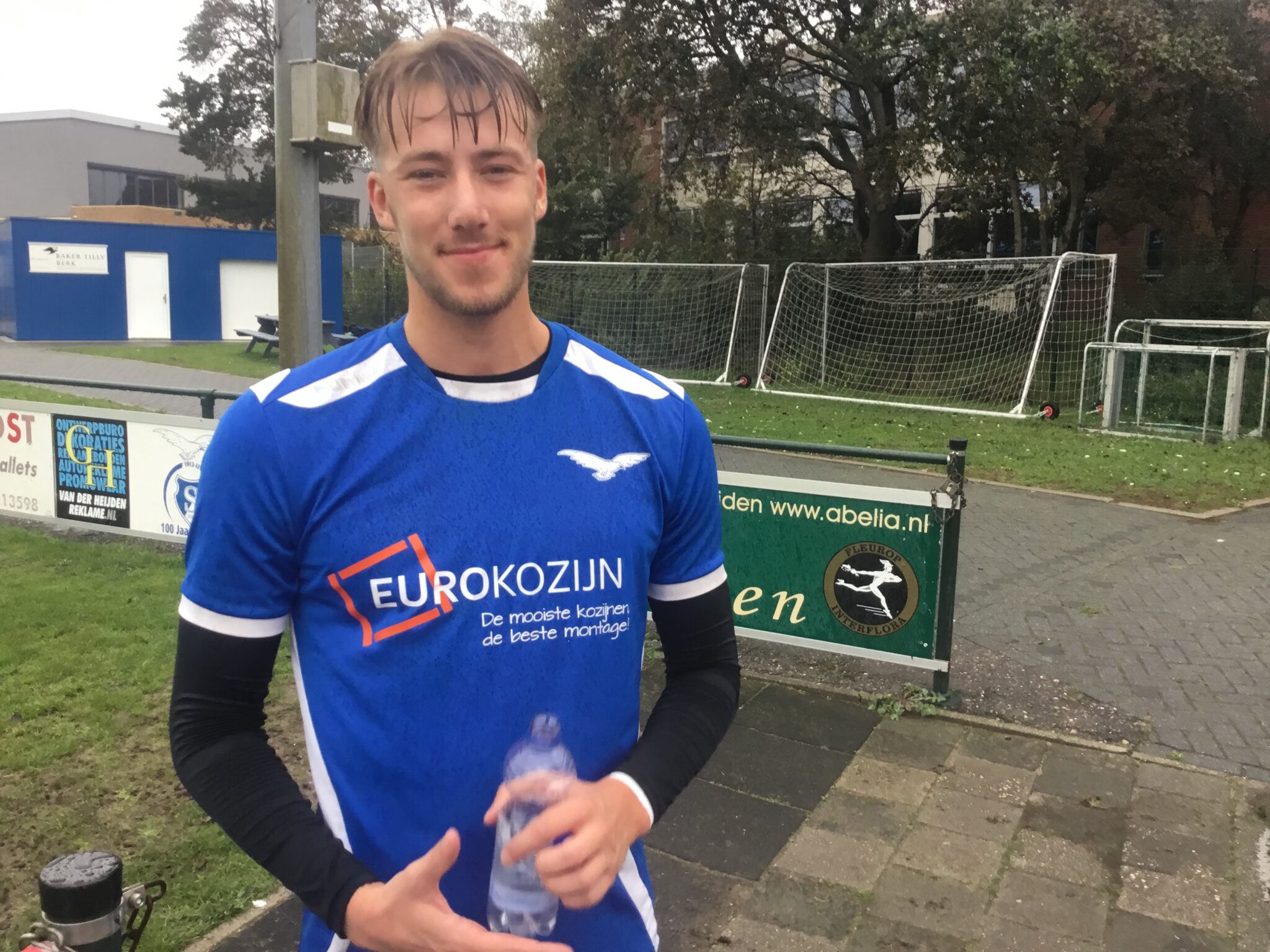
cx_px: 635
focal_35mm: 31
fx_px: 1137
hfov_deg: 58.4
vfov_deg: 45.4
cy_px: 476
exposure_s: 1/33
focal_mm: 3.3
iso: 32
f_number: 2.4
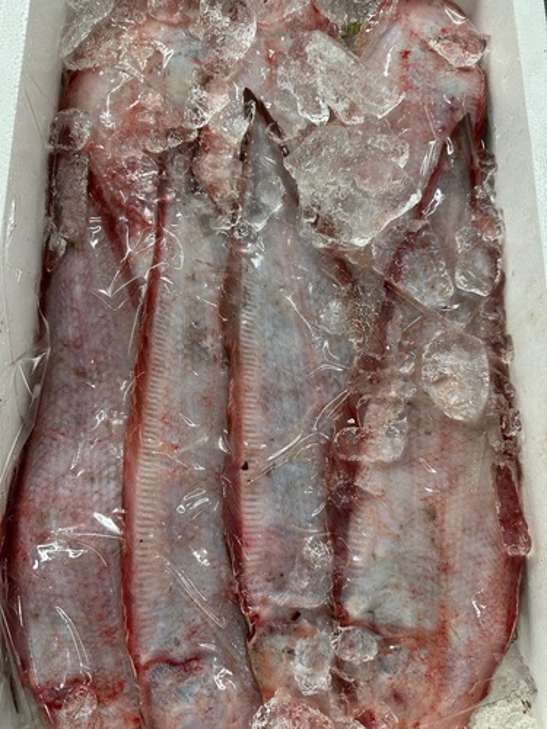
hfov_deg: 56.8
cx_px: 274
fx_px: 506
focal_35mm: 24
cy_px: 364
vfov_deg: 71.6
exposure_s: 1/121
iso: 125
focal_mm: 6.86
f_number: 1.78
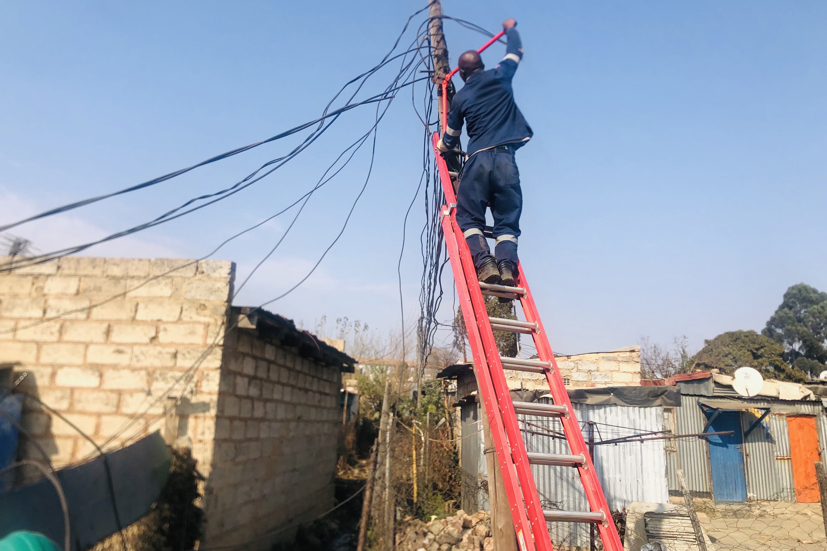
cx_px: 410
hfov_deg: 61.9
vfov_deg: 43.6
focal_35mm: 30
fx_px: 689
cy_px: 259
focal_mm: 3.99
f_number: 1.8
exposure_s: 1/2000
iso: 20
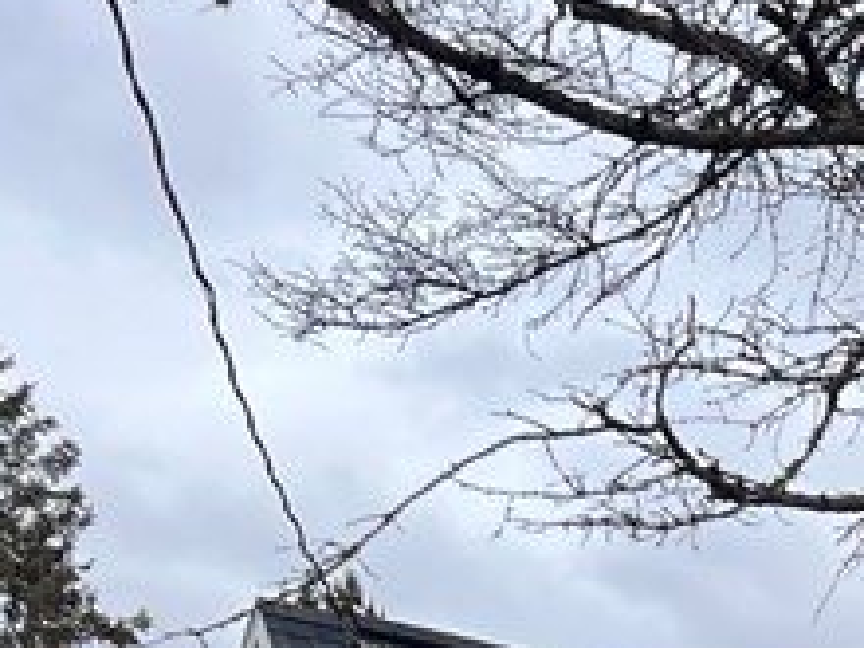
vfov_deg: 11.2
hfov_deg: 15.0
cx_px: 1312
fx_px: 3020
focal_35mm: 121
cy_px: 1272
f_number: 1.5
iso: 40
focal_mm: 5.7
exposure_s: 1/198
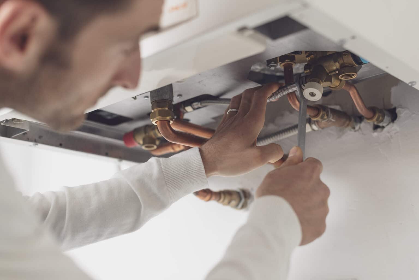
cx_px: 210
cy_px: 140
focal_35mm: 50
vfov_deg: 27.0
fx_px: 582
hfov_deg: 39.6
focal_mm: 50
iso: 250
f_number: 2.8
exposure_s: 1/100
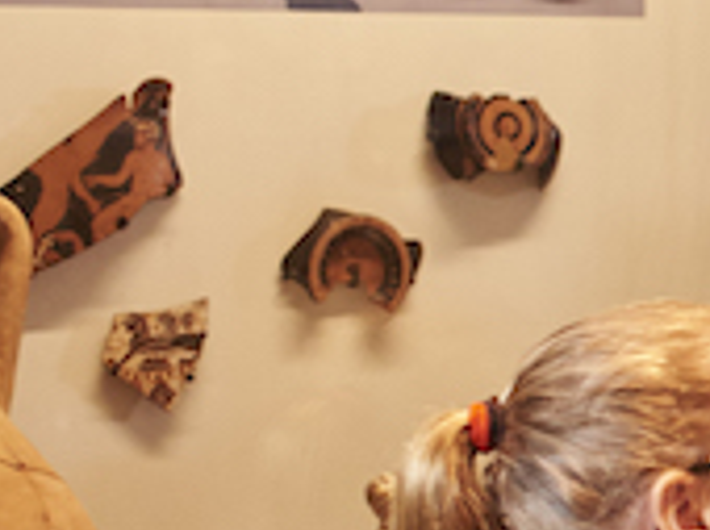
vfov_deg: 5.2
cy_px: 497
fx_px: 5796
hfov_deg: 6.6
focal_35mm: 283
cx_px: 1796
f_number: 3.2
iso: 1000
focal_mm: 50
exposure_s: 1/125
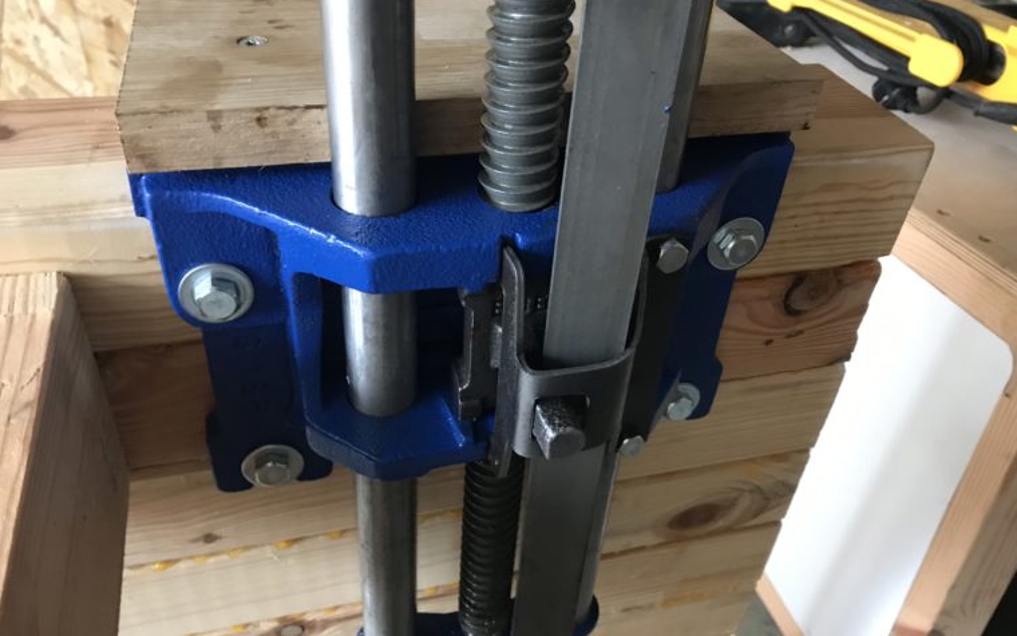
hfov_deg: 62.9
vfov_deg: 41.8
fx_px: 831
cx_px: 506
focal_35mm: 30
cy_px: 336
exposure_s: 1/13
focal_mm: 3.99
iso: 100
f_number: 1.8
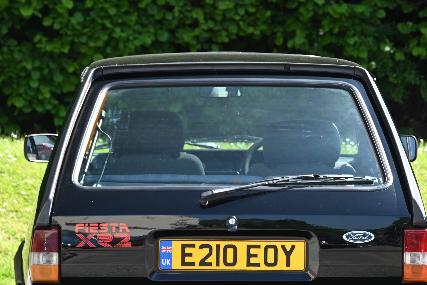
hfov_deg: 10.8
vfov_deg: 7.2
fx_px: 2254
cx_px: 229
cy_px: 229
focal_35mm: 190
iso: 200
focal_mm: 105
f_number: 8
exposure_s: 1/80
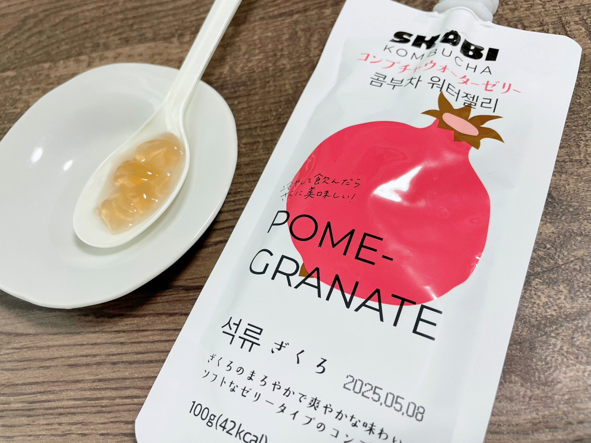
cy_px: 222
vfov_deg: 53.1
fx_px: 444
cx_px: 296
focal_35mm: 26
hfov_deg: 67.3
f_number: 1.6
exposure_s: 1/100
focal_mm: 4.2
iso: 125
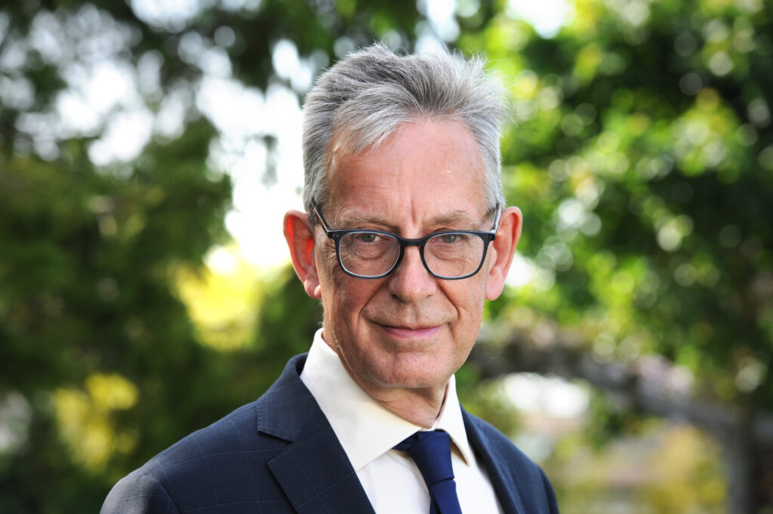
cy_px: 257
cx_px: 386
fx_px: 3004
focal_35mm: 140
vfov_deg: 9.8
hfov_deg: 14.7
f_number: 6.3
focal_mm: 140
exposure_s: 1/250
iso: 250
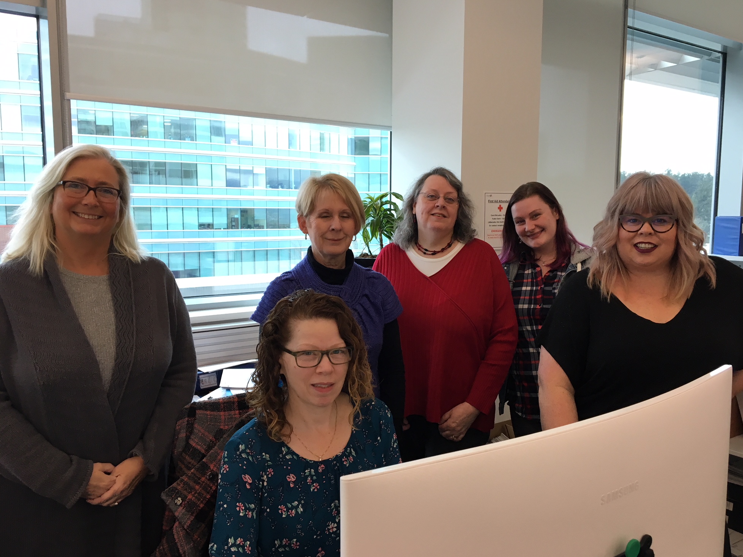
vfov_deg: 46.8
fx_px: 644
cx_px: 384
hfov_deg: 59.9
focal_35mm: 30
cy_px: 280
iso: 32
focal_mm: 4.15
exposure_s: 1/30
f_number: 2.2
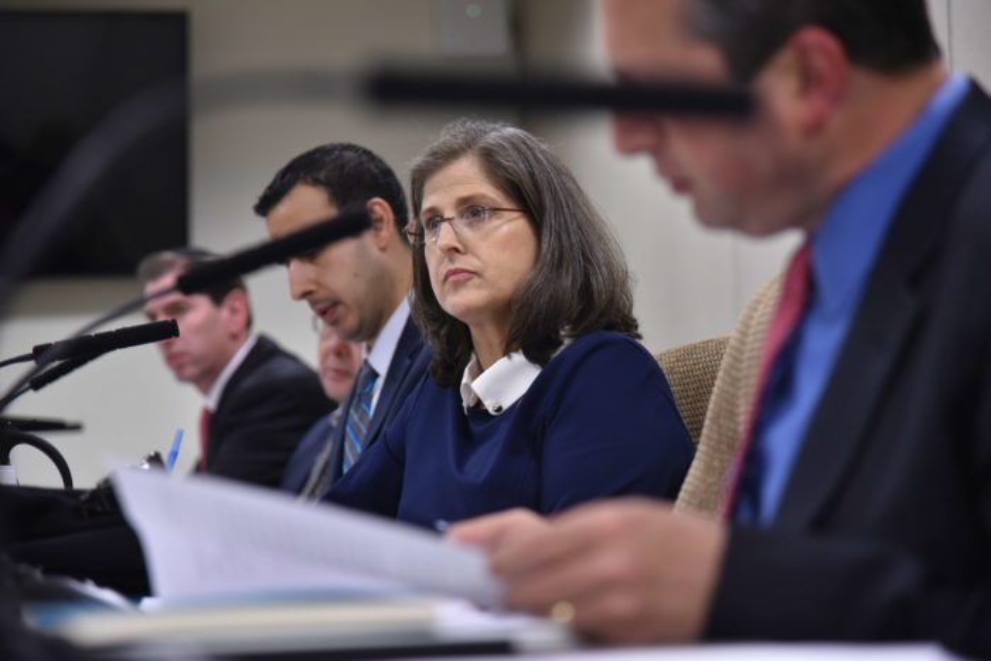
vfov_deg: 11.4
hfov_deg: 17.1
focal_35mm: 120
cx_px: 496
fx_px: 3304
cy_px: 330
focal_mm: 120
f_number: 4
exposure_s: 1/160
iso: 2500
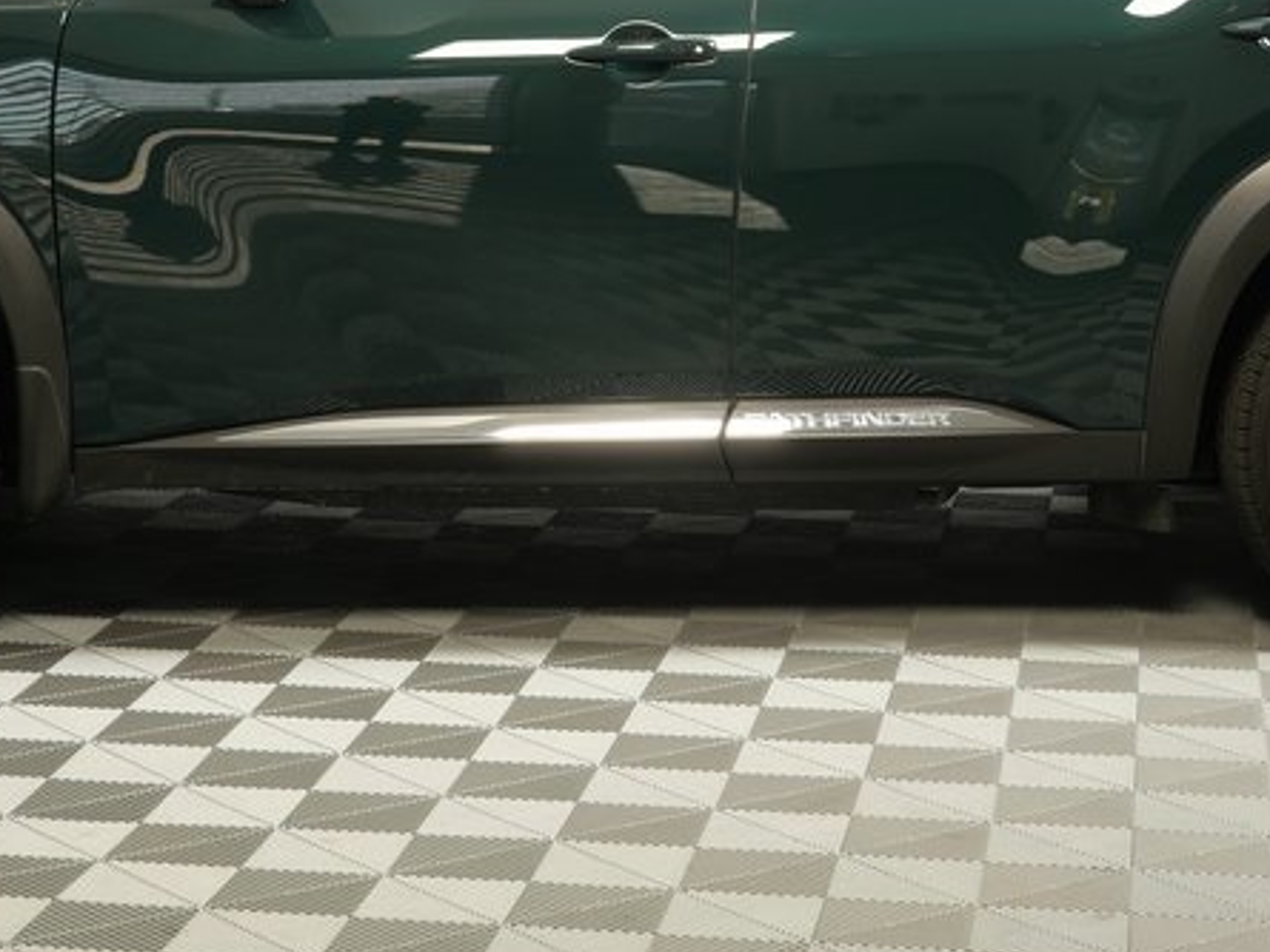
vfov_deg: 15.9
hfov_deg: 21.3
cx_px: 599
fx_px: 3376
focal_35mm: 92
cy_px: 100
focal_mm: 20
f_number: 4.5
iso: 250
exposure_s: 1/200
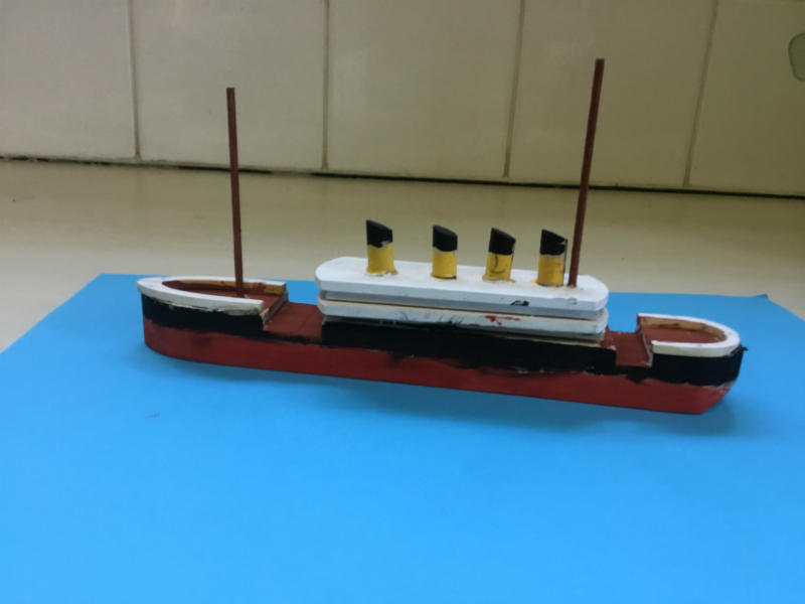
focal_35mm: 31
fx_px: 721
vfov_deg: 45.4
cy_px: 302
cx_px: 402
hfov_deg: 58.4
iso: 125
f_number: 2.4
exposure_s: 1/33
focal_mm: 3.3
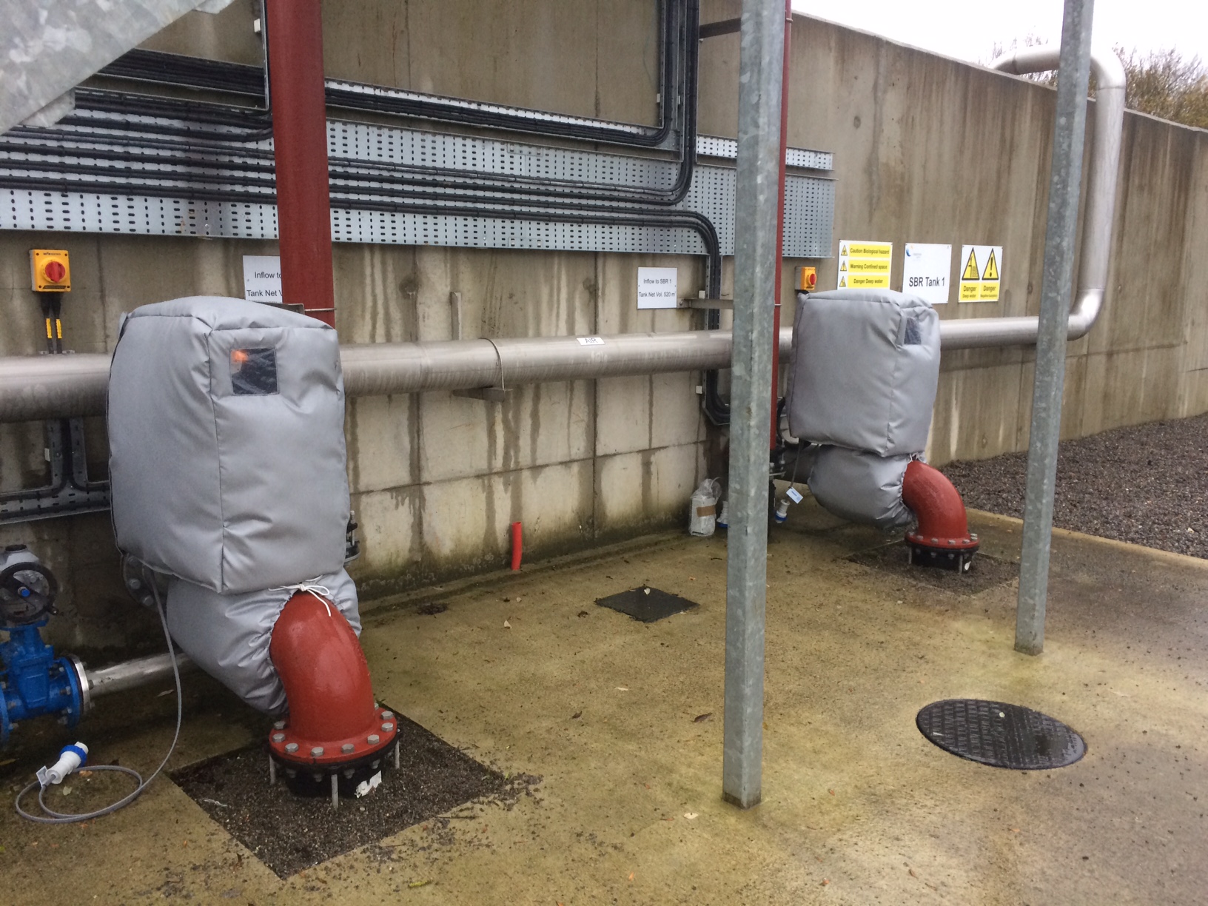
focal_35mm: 29
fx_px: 1012
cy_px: 453
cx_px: 604
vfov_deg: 48.2
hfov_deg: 61.7
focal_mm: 4.15
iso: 80
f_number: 2.2
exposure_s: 1/33
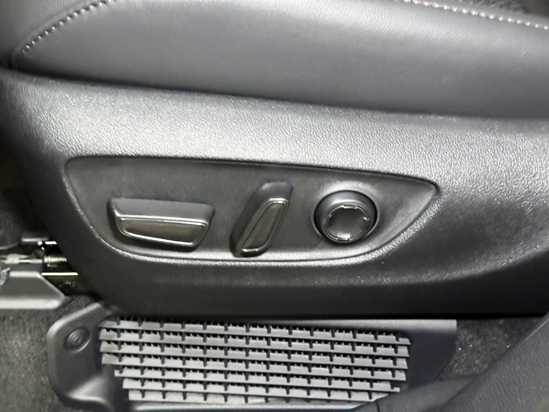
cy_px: 206
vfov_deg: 30.3
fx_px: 761
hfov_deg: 39.7
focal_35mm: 48
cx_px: 274
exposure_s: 1/24
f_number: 1.78
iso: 640
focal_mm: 6.86
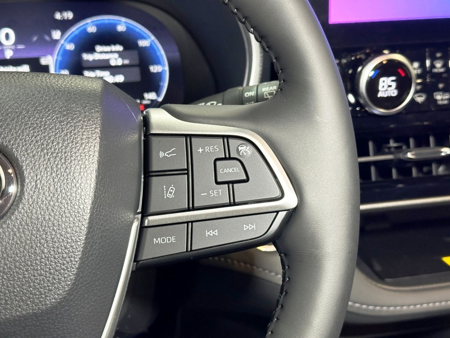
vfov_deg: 30.3
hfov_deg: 39.7
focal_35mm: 48
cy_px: 169
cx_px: 225
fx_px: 624
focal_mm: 6.86
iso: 400
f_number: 1.78
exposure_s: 1/40
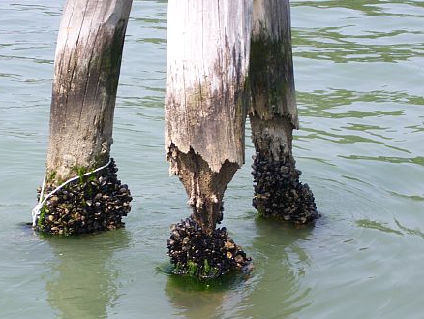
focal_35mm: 114
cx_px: 207
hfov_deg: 17.3
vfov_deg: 13.0
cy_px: 160
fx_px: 1397
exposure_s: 1/350
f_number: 4.6
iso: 80
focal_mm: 18
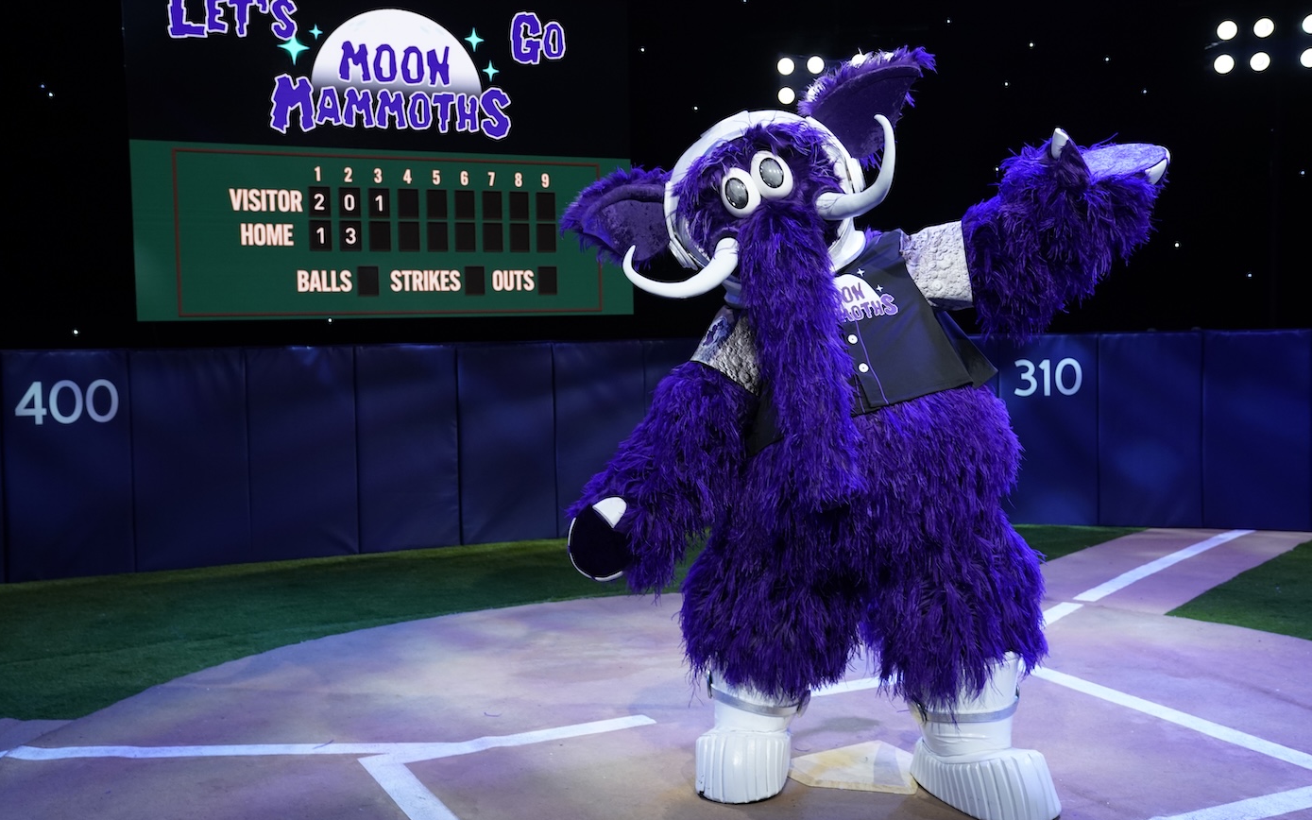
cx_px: 658
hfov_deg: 51.5
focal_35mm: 38
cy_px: 388
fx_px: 1359
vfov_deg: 33.6
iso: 2000
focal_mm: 37
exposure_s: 1/160
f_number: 4
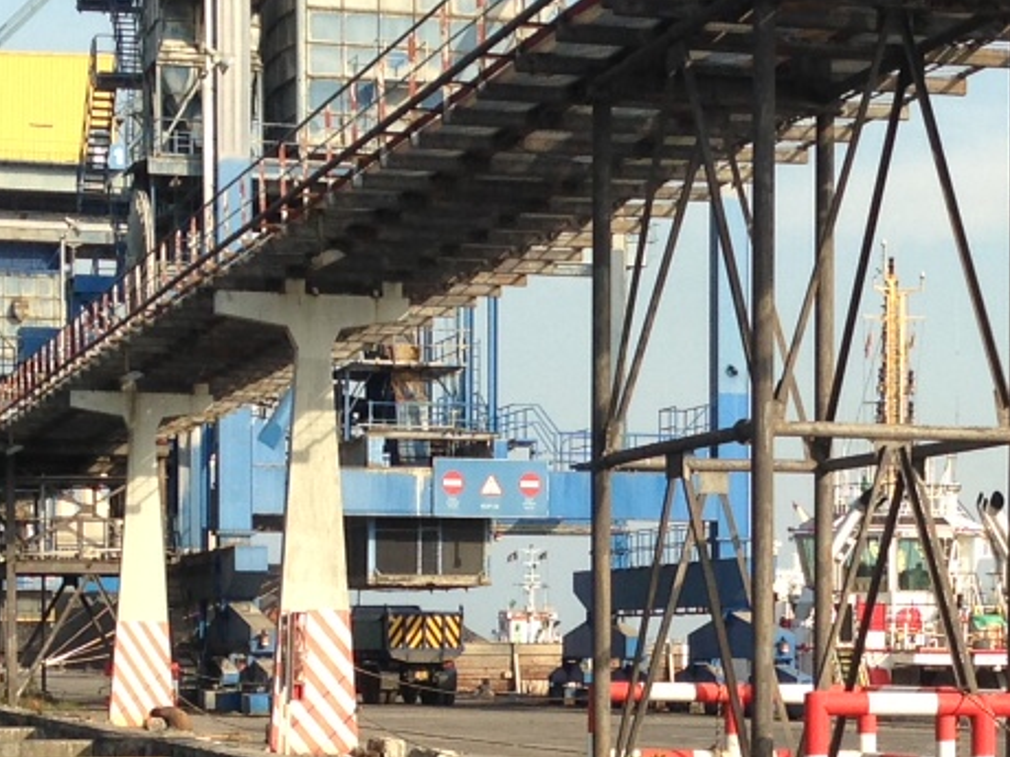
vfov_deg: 12.6
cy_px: 665
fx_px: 3414
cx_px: 790
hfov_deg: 16.7
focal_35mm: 117
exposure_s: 1/834
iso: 50
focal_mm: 4.13
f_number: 2.4
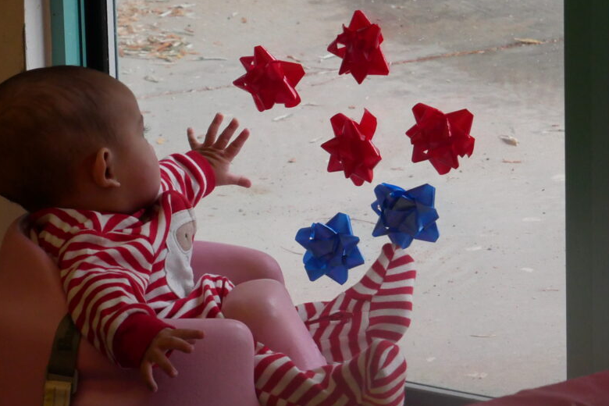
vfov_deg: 5.6
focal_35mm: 246
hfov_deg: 8.4
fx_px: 4161
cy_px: -2
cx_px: 321
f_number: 5.6
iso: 1600
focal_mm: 60
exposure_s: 1/125
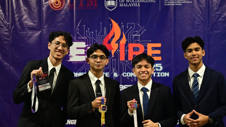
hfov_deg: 28.6
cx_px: 120
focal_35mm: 74
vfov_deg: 16.3
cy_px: 80
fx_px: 443
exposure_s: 1/100
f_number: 2.8
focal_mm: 60
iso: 4000
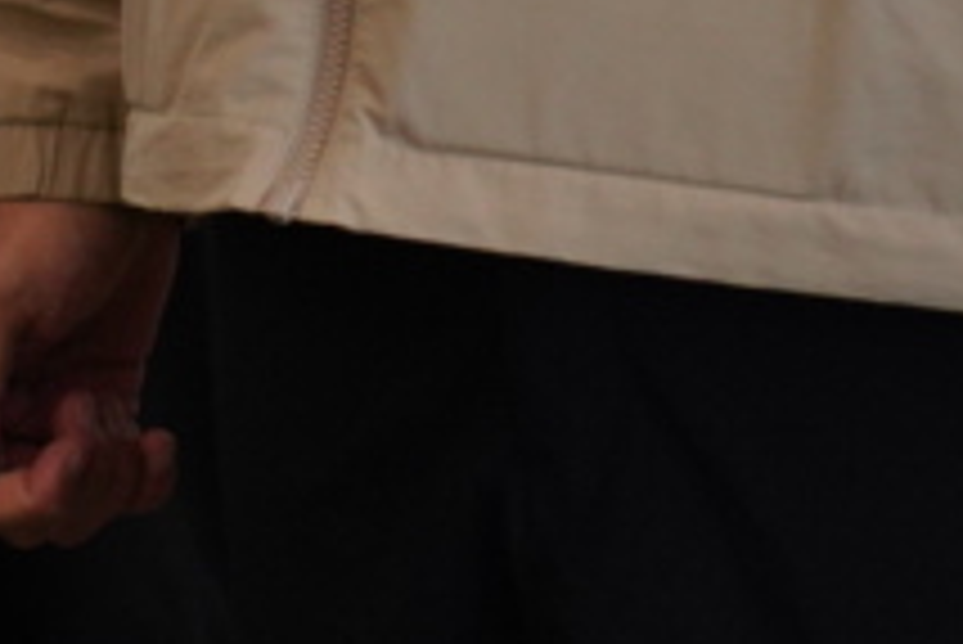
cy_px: -1184
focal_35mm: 505
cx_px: -1426
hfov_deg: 4.0
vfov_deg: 2.7
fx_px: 13517
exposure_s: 1/80
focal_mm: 67
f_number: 4
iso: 1250
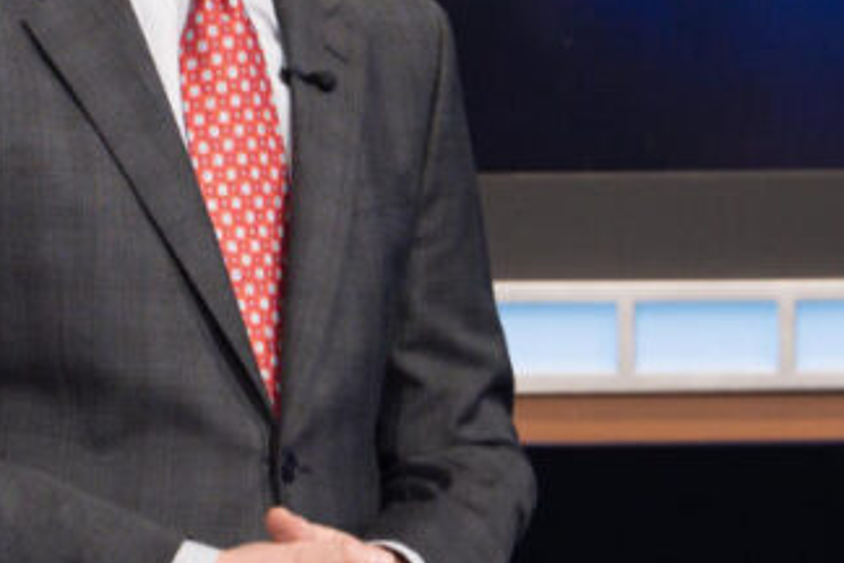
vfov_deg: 1.5
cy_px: 113
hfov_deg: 2.3
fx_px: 20864
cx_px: 761
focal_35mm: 890
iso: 3200
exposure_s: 1/160
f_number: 4.5
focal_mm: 200
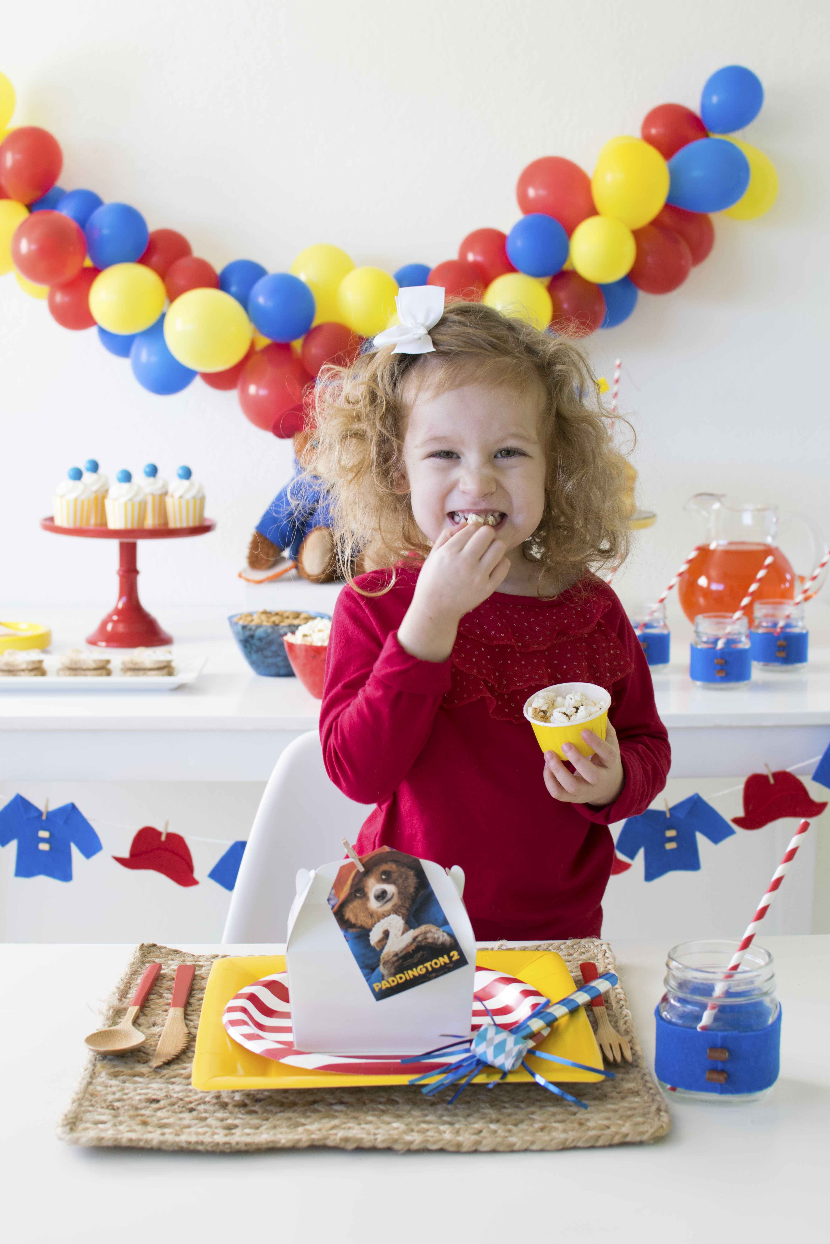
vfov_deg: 37.9
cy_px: 622
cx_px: 415
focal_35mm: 52
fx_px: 1815
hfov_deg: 25.8
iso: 200
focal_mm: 35
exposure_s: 1/20
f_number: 4.5
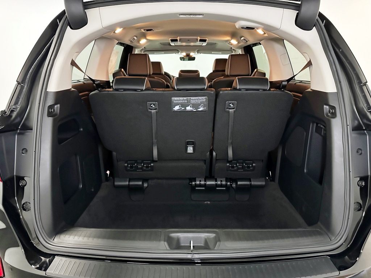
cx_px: 186
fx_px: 257
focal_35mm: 24
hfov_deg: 71.6
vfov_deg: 56.8
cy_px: 139
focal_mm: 6.86
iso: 1250
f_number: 1.78
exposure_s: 1/30
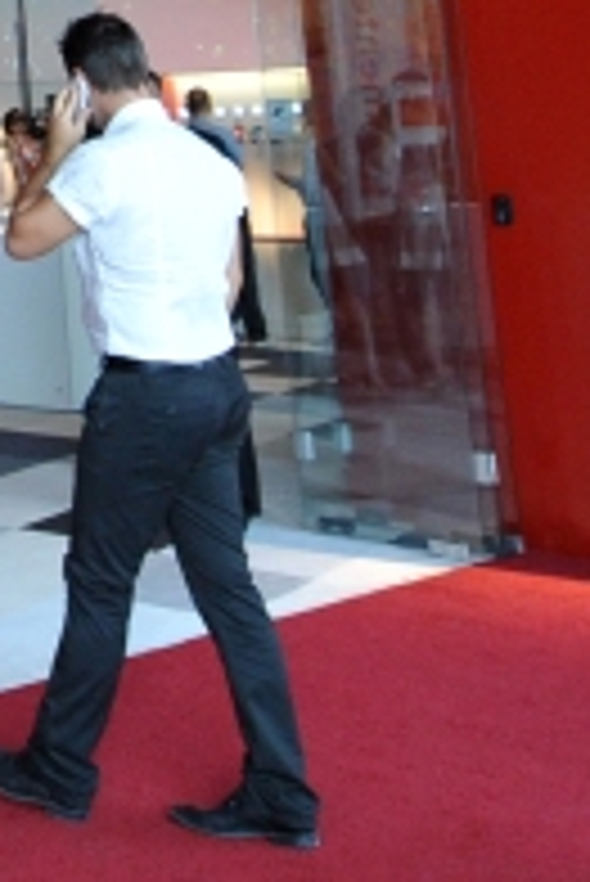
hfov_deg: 17.3
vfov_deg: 32.3
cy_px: 2
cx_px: -585
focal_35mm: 57
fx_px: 1399
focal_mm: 14
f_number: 3.5
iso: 2500
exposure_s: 1/250
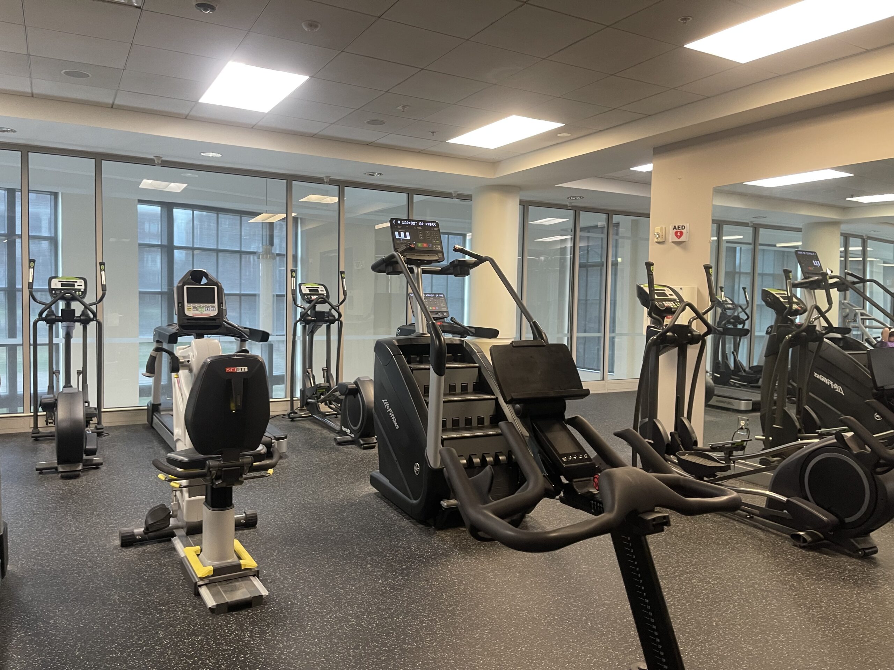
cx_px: 447
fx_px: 646
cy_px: 335
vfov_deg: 54.9
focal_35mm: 25
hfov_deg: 69.4
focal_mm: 5.1
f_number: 1.6
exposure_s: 1/60
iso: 200
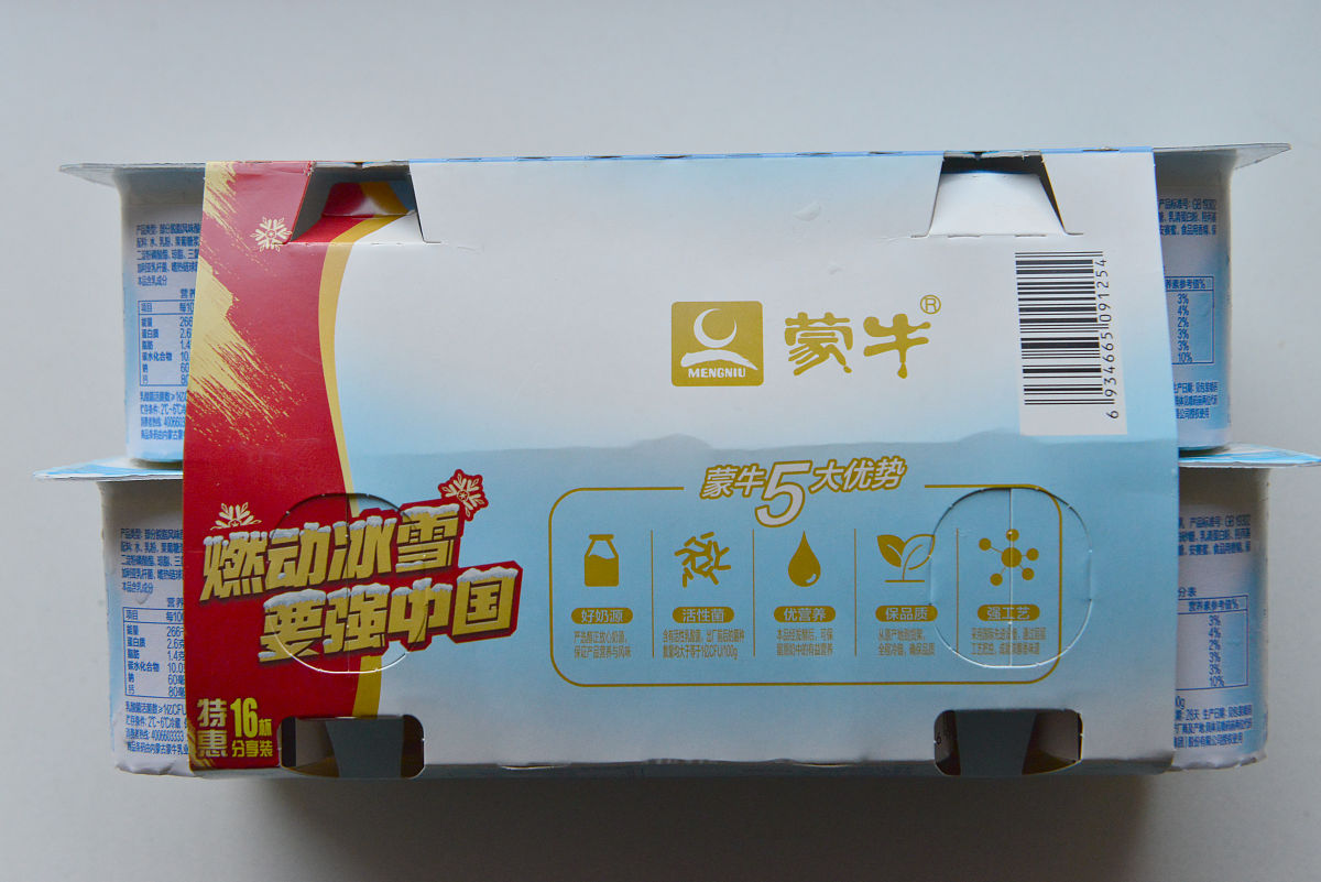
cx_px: 660
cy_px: 441
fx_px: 1762
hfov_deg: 41.1
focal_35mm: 48
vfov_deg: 28.1
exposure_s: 1/100
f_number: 6.3
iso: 1600
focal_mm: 48
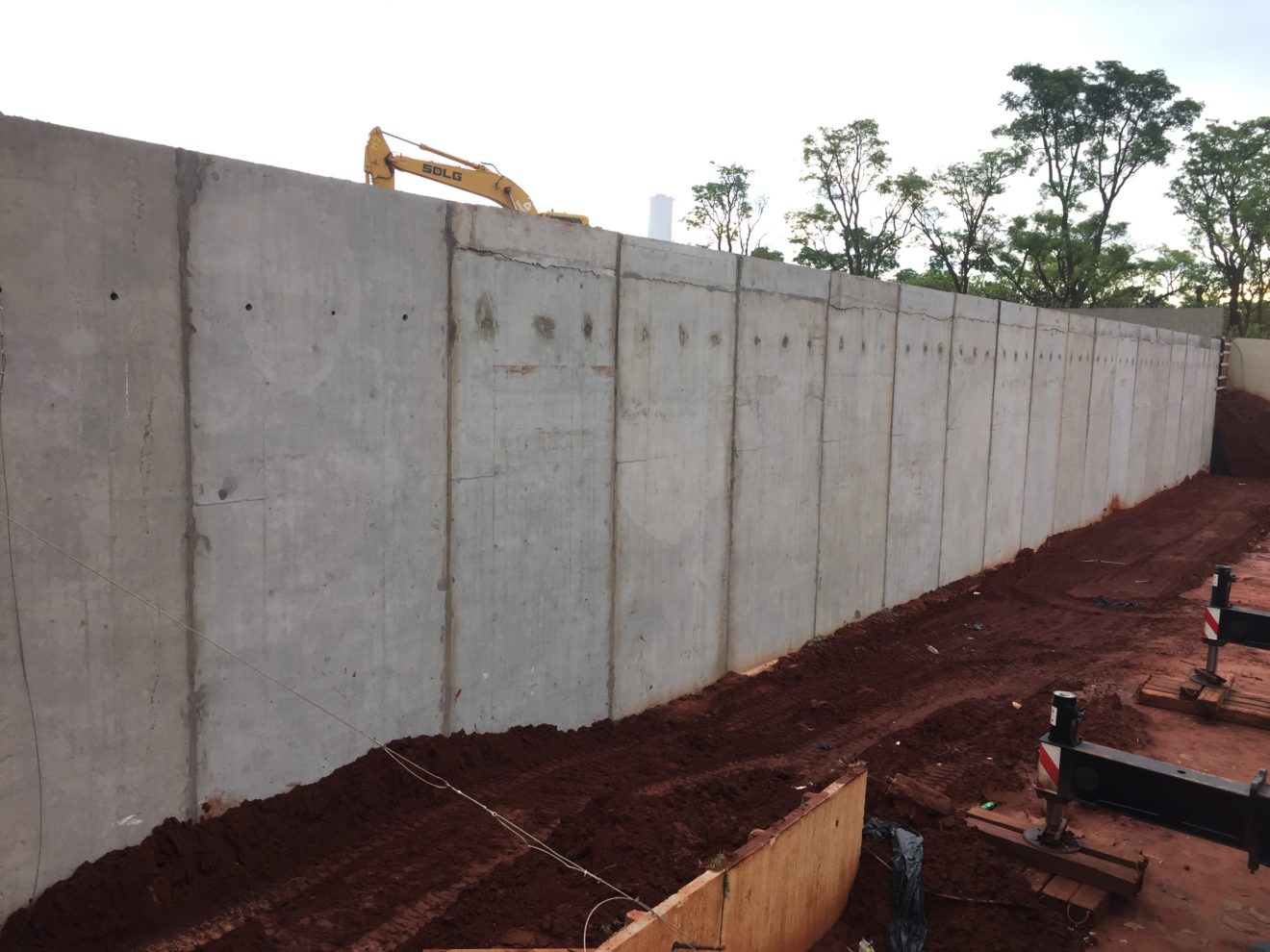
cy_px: 476
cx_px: 635
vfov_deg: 48.2
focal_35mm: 29
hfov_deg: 61.7
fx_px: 1064
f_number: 2.2
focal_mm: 4.15
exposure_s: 1/120
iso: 32
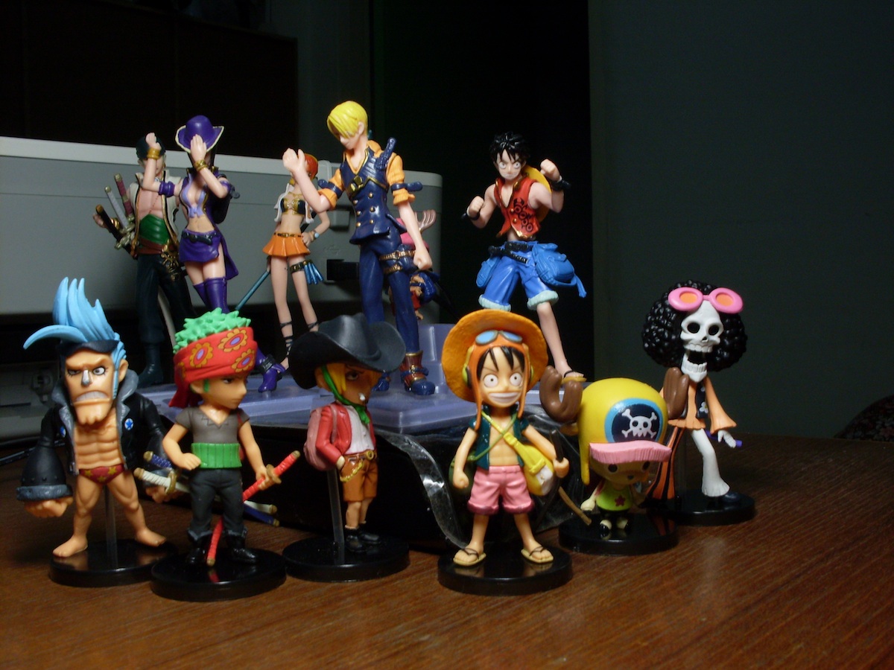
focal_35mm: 38
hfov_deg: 49.0
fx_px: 981
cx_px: 447
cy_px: 335
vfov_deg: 37.7
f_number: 8.4
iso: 100
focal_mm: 6.3
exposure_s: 1/10
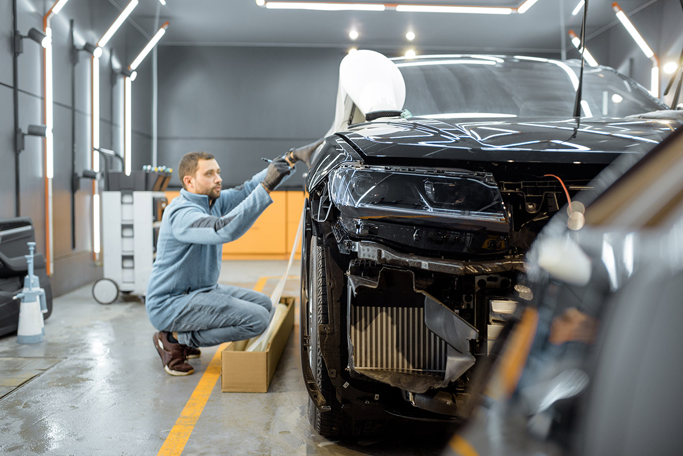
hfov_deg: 54.4
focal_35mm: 35
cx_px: 342
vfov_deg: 37.9
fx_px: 664
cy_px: 228
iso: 640
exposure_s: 1/200
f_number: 2.2
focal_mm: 35
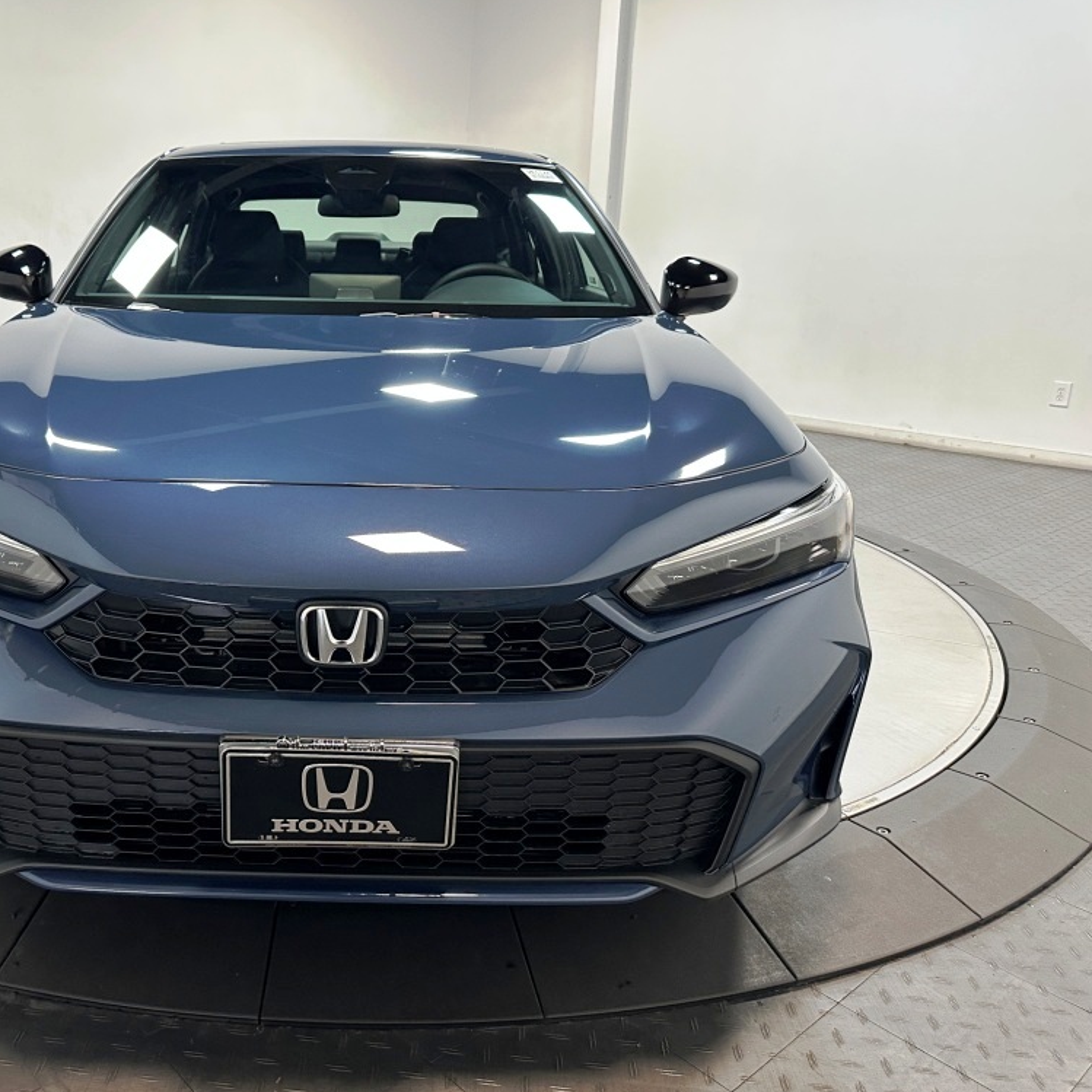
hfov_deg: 54.3
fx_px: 1035
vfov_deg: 55.6
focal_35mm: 29
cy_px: 539
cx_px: 347
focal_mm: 6.86
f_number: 1.78
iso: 320
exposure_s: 1/60
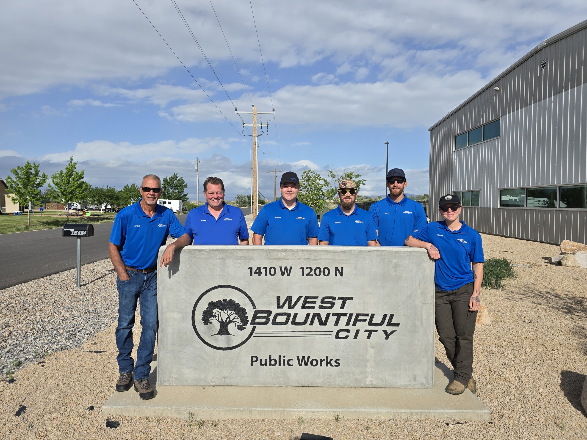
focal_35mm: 23
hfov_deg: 73.9
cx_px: 294
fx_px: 390
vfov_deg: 58.9
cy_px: 220
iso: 12
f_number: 1.7
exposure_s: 1/1314
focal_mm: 6.3
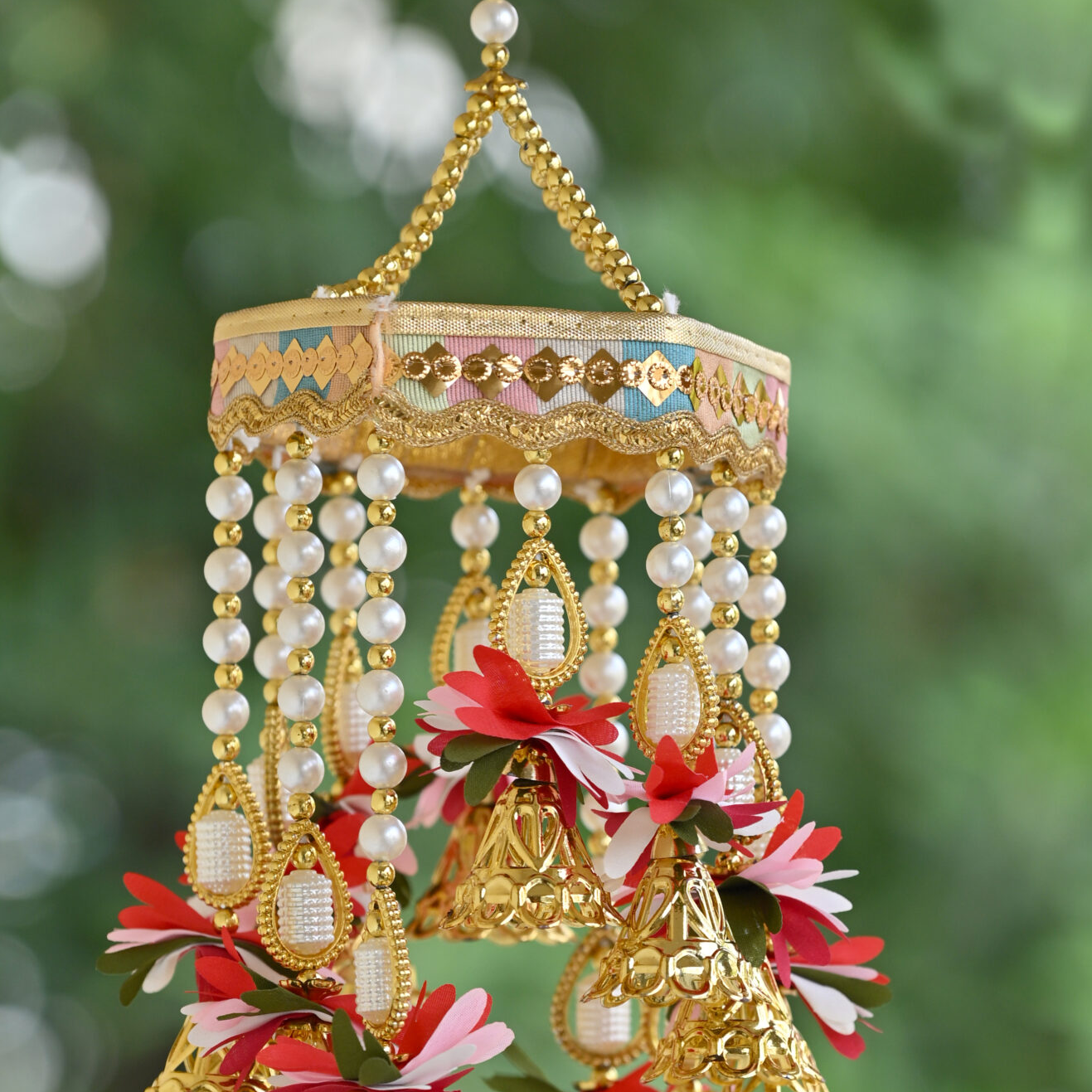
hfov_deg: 7.6
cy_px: 667
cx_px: 546
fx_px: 8209
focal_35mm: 230
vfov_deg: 7.6
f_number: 4
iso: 200
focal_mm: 120
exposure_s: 1/400
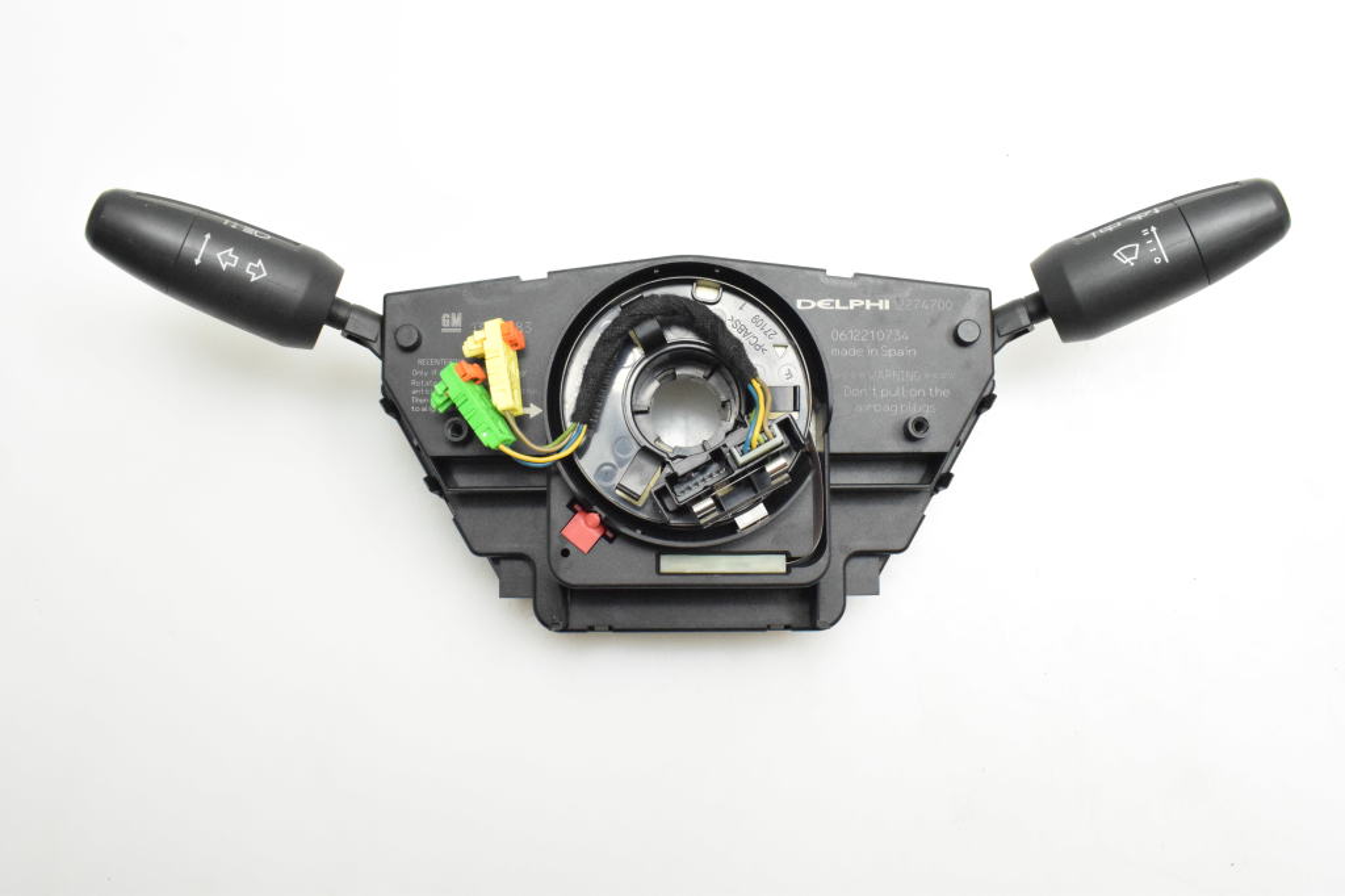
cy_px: 448
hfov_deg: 61.9
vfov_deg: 43.6
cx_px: 672
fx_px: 1120
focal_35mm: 30
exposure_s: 1/320
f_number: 11
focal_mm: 20
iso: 6400
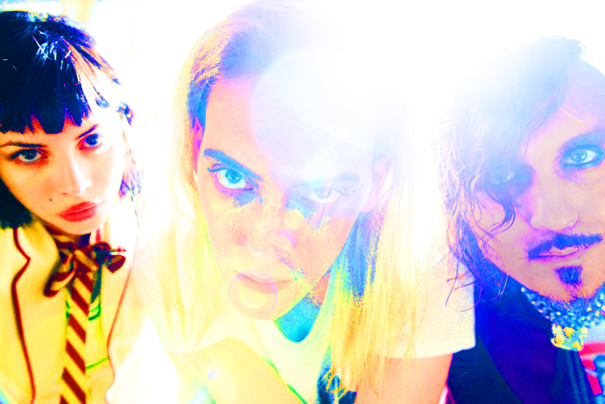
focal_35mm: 24
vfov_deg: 53.2
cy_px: 202
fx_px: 403
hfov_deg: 73.7
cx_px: 302
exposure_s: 1/125
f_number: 4
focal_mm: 24
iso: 1250
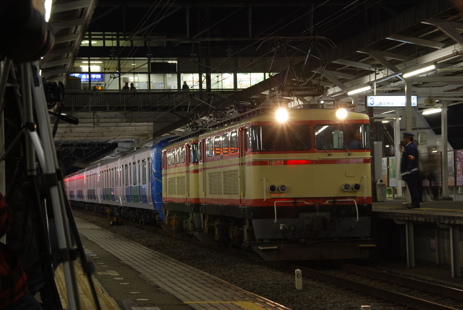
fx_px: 1352
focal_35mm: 105
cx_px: 232
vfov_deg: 13.1
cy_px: 155
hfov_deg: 19.4
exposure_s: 1
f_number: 13
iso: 100
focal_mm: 70
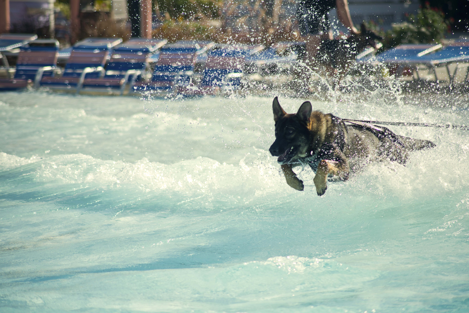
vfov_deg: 7.6
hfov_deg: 11.4
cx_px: 234
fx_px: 2346
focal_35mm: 180
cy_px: 156
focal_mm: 180
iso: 250
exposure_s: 1/2000
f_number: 4.8
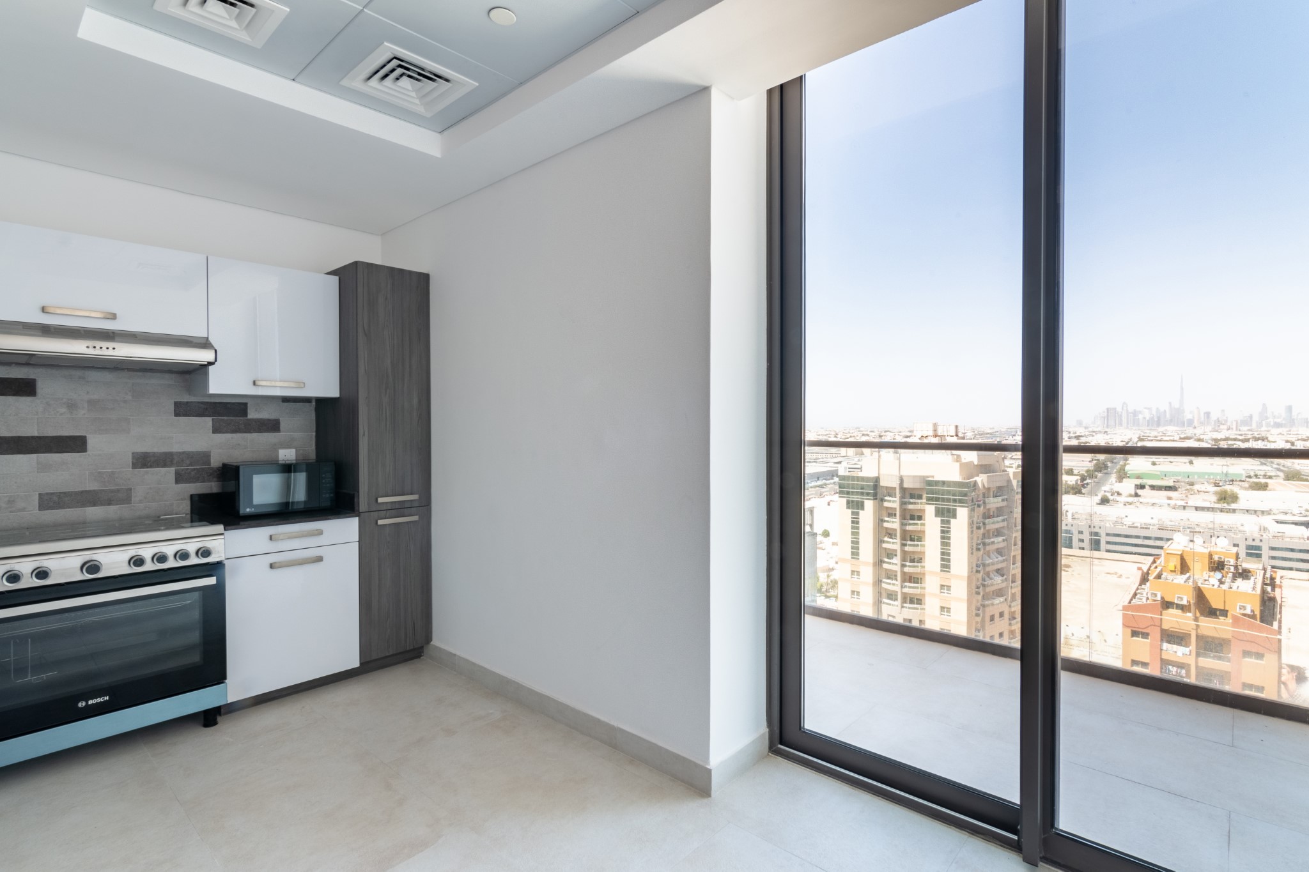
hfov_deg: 96.7
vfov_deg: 73.7
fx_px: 582
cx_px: 654
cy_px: 436
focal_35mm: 16
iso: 250
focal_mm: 11
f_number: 22
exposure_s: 1/40
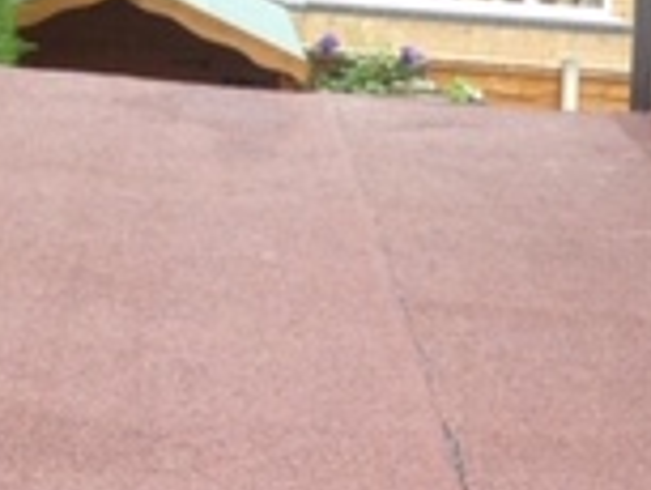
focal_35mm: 138
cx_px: 834
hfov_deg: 13.8
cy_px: 839
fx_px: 2597
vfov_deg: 10.2
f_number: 2.4
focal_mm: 4.12
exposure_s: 1/430
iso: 50
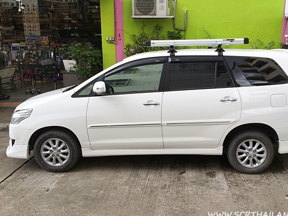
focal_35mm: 35
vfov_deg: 40.7
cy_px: 102
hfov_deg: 52.5
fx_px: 291
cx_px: 160
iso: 32
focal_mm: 4.12
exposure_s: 1/651
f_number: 2.2
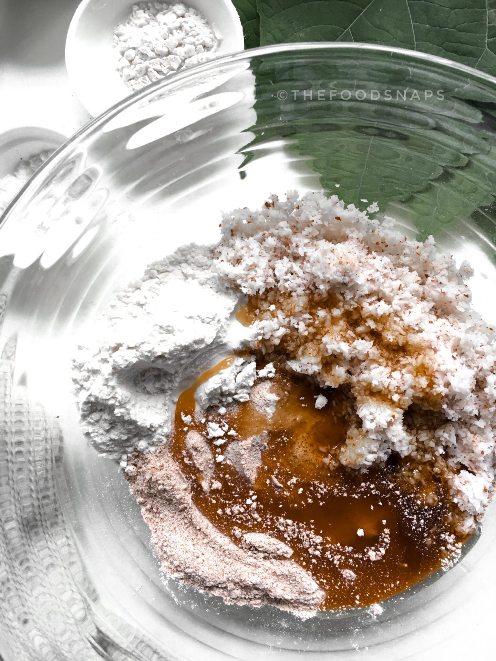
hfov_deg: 48.2
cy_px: 330
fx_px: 554
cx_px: 248
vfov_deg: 61.7
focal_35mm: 29
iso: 40
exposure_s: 1/30
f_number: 2.2
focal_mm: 4.15
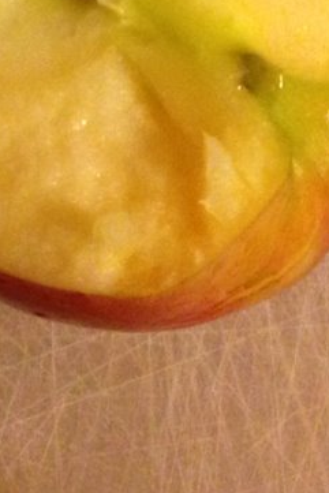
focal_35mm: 137
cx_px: -156
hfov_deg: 9.7
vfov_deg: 14.2
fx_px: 1876
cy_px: -187
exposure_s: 1/20
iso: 320
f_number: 2.4
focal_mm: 4.12
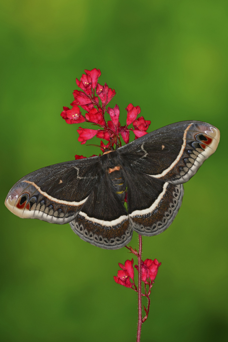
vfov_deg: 19.5
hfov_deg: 13.0
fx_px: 997
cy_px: 171
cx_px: 114
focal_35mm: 105
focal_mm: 105
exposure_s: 1/8
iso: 160
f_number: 16
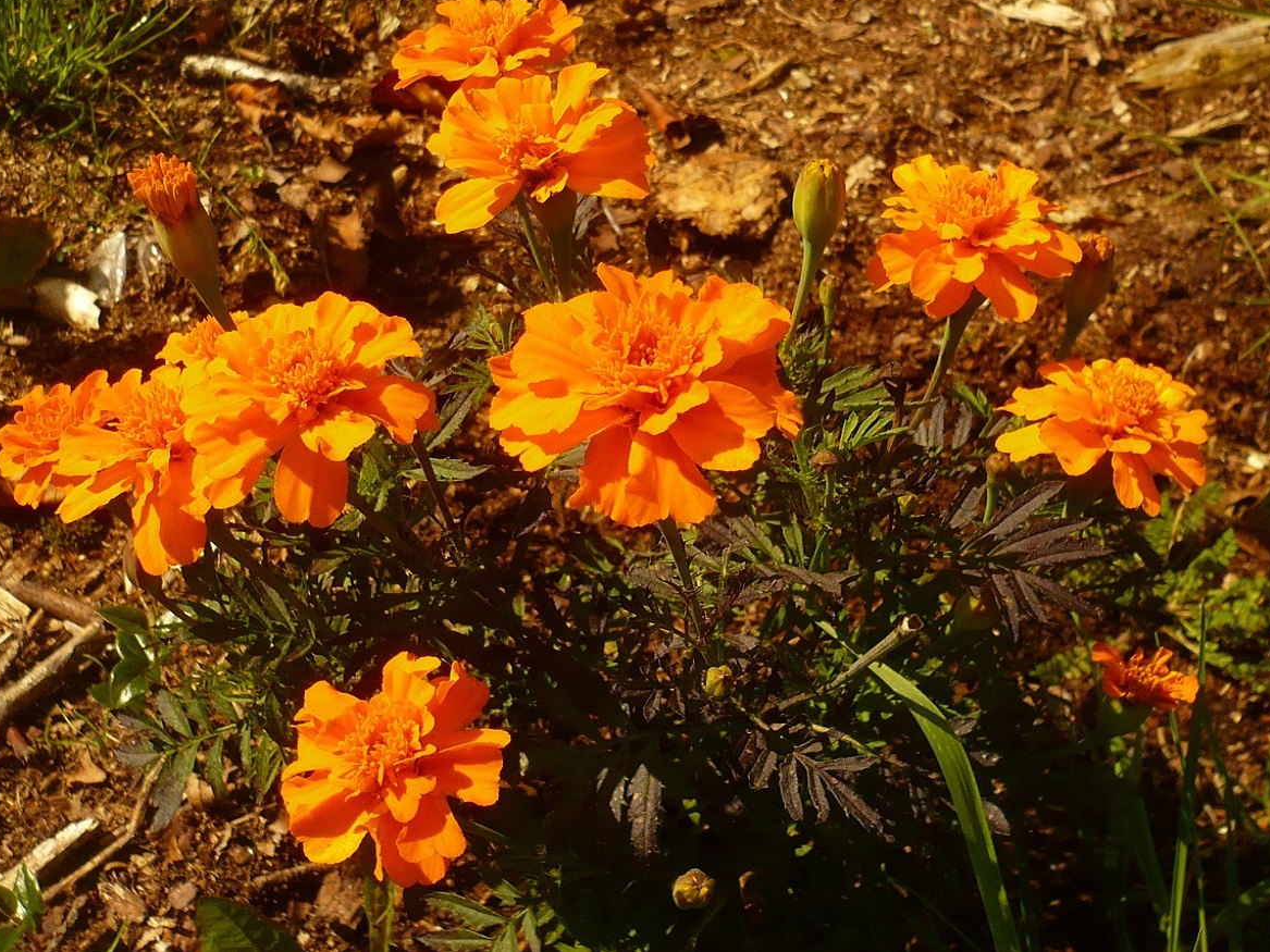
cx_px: 624
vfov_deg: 39.6
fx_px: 1321
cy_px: 465
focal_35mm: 36
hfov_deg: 51.4
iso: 100
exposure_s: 1/250
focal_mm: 5.8
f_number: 8
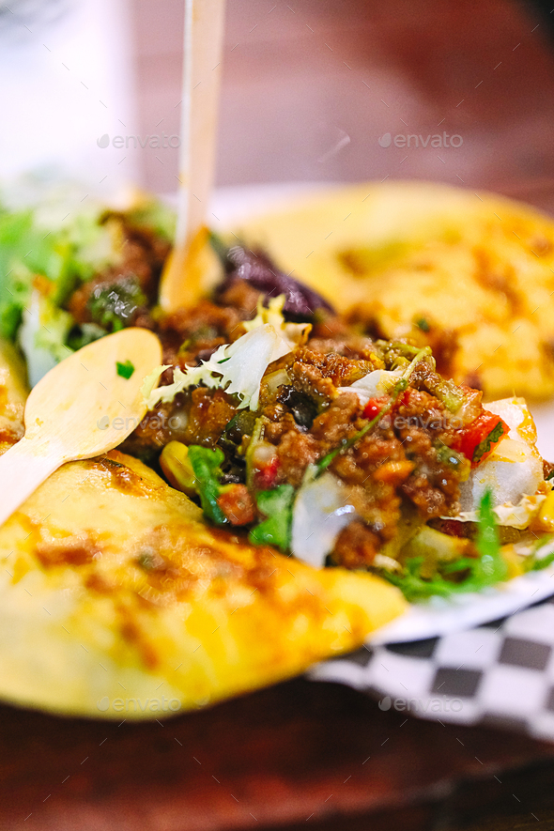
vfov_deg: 24.2
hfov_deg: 16.3
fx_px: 1939
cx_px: 277
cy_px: 416
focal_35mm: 84
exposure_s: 1/200
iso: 1600
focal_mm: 56
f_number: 1.6
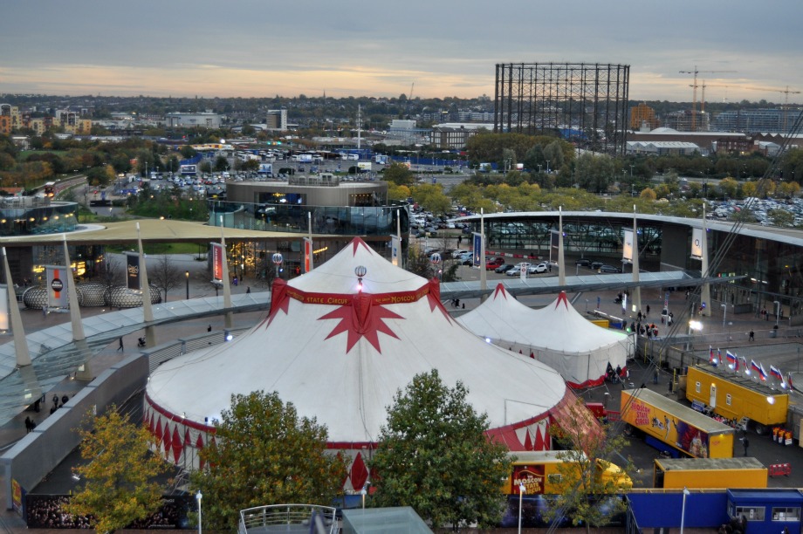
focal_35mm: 46
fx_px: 1025
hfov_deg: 42.8
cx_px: 402
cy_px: 267
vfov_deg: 29.2
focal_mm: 31
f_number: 4.2
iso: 320
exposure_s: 1/60
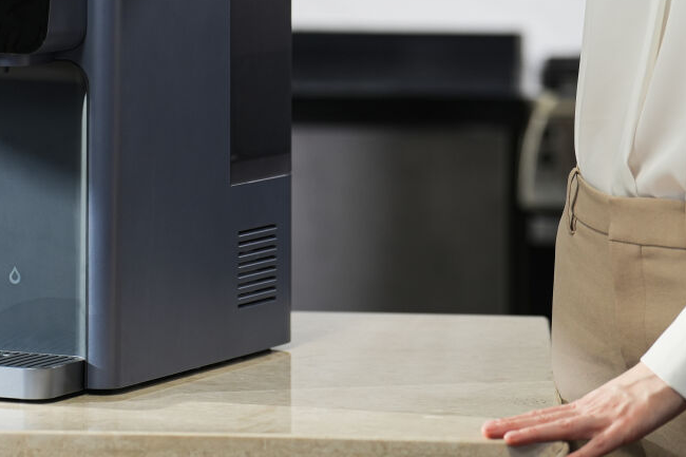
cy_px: -58
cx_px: 77
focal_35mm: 282
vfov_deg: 4.9
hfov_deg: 7.3
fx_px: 5372
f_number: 3.2
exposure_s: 1/200
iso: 400
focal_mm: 125
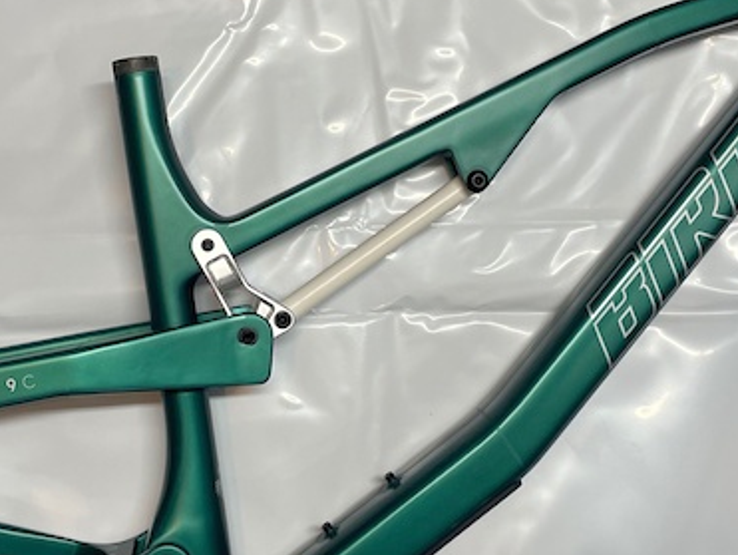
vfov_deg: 26.1
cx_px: 316
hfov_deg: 34.3
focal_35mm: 56
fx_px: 1195
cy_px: 249
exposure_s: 1/60
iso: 80
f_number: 1.6
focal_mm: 4.2
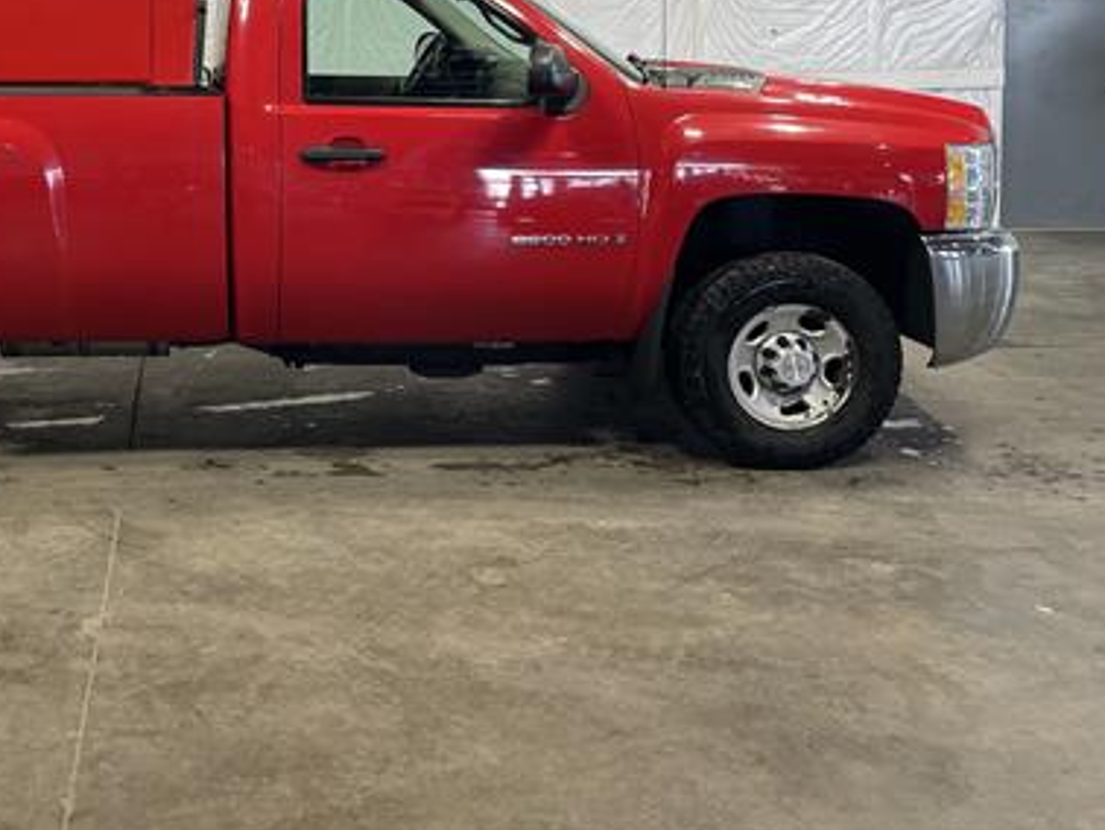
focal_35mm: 44
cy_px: 143
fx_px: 1405
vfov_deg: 31.9
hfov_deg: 40.8
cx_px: 193
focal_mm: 4.2
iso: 80
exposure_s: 1/60
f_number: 1.6
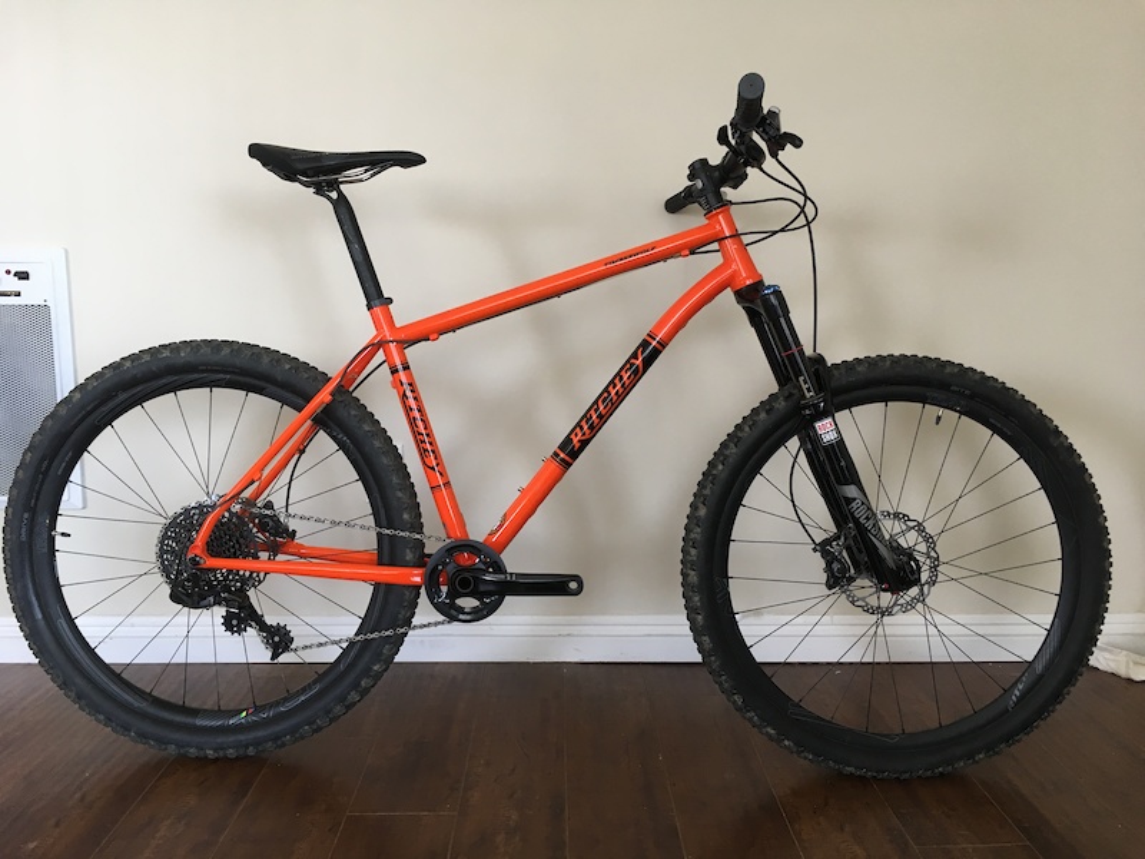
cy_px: 430
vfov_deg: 48.2
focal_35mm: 29
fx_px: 959
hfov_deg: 61.7
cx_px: 572
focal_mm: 4.15
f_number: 2.2
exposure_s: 1/30
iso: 32
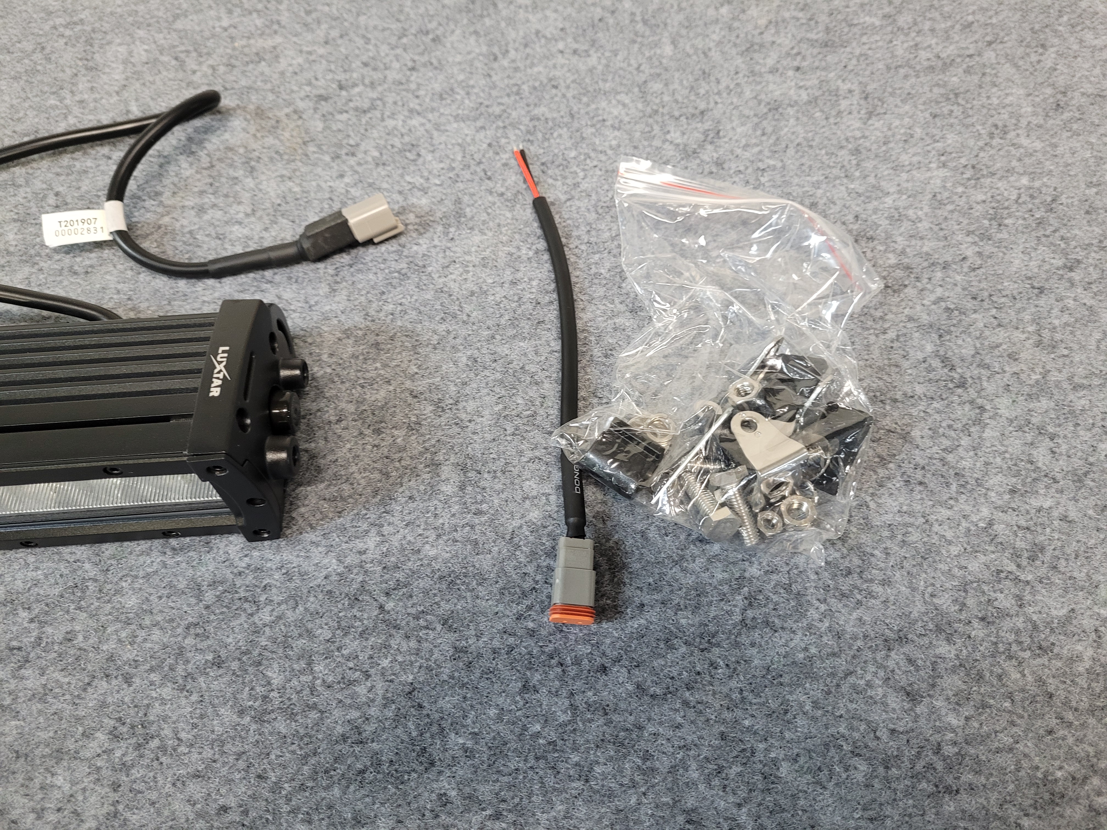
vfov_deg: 53.1
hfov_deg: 67.3
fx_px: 831
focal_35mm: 26
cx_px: 554
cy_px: 415
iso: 500
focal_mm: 5.4
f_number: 1.8
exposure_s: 1/50
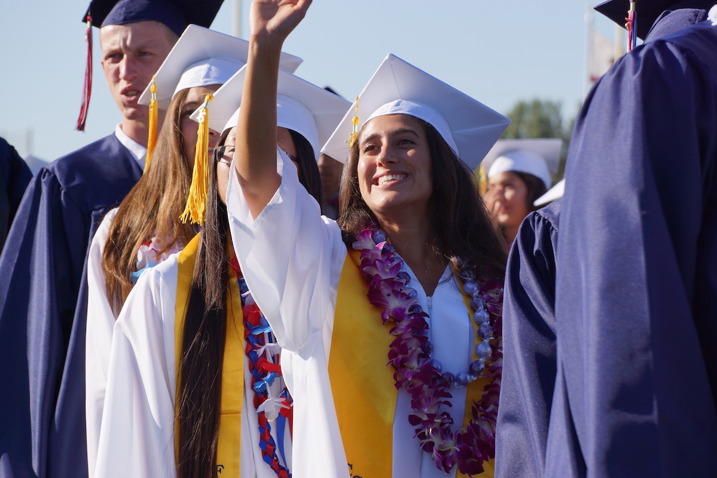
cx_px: 358
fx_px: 3725
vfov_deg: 7.3
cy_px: 239
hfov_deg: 11.0
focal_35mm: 187
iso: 100
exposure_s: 1/400
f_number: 8
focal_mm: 125
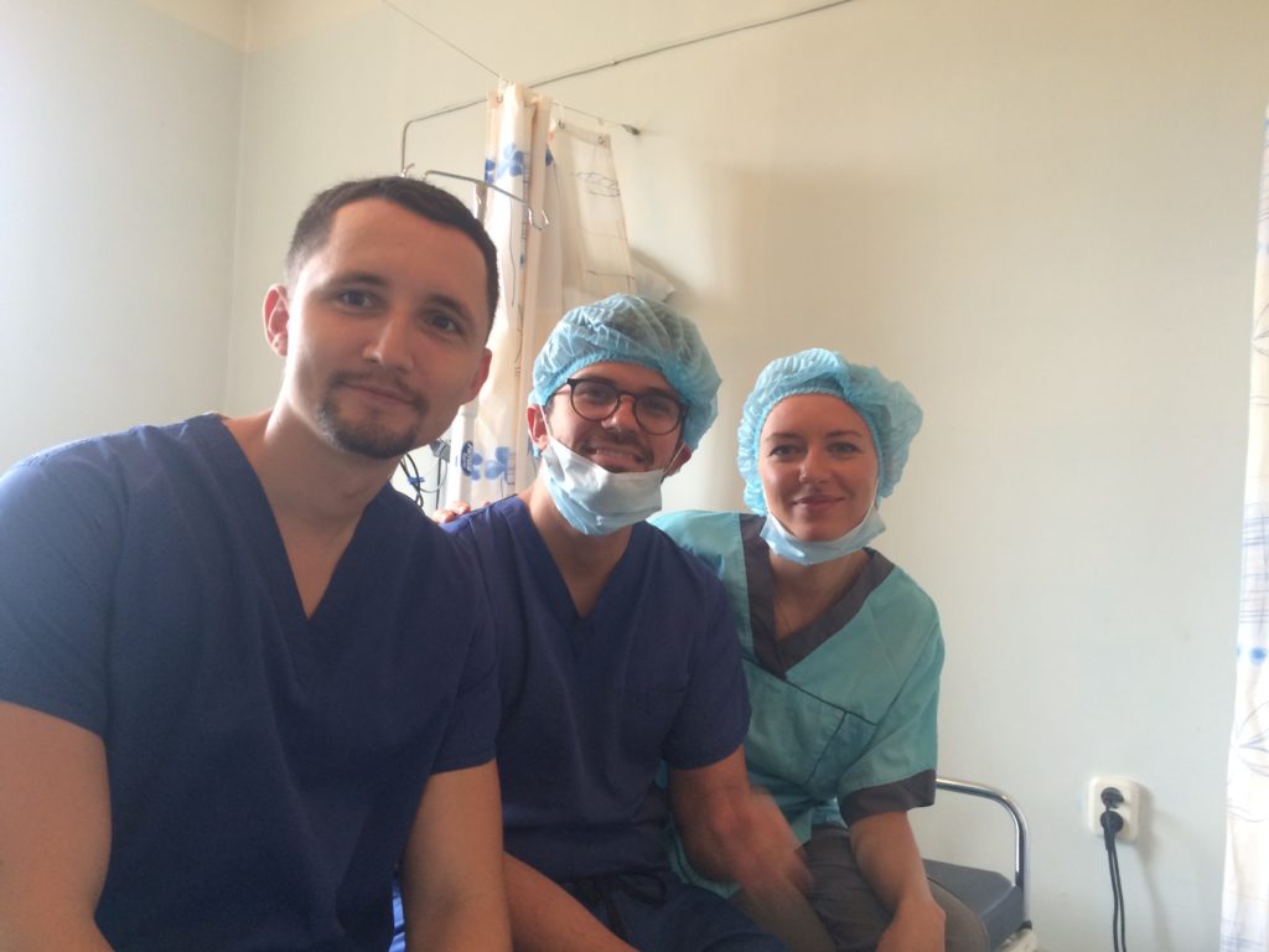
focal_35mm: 29
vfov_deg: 48.2
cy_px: 476
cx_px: 634
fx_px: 1063
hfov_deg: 61.7
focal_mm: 4.15
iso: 125
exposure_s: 1/33
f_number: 2.2
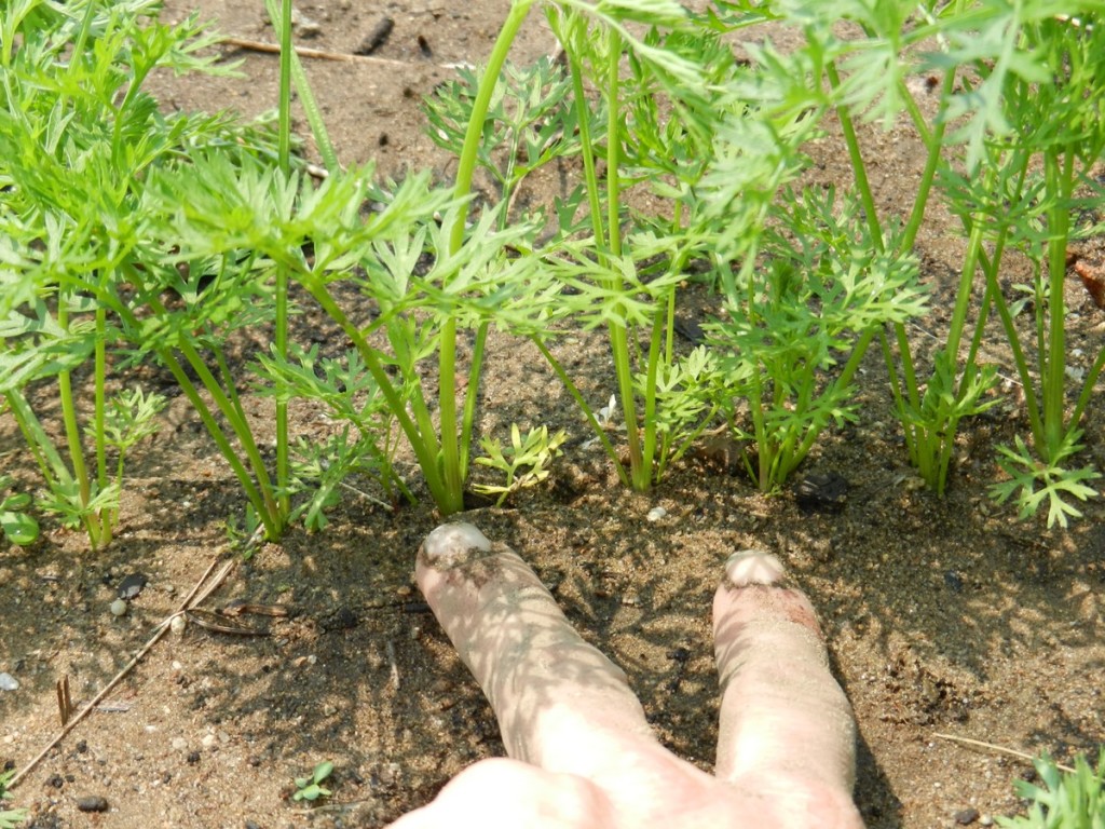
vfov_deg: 21.6
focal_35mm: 68
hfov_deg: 28.6
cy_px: 414
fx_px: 2171
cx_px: 552
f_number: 4.6
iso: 160
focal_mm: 12.3
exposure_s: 1/400
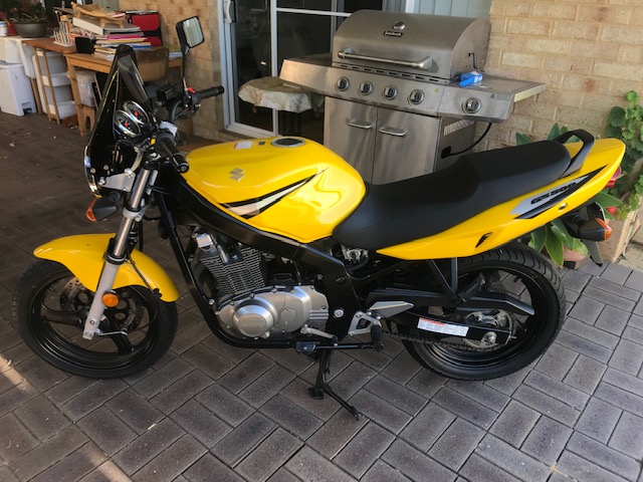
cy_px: 241
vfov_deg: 49.7
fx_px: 520
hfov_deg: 63.4
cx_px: 322
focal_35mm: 28
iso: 20
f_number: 1.8
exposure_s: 1/126
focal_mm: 3.99
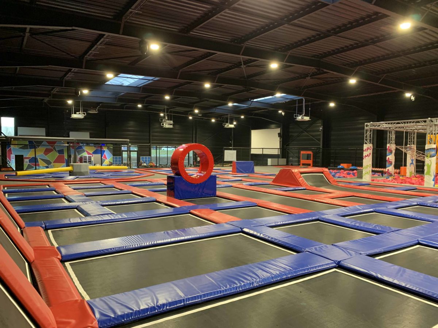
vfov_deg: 53.1
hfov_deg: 67.3
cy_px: 164
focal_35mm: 26
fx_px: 329
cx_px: 219
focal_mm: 4.25
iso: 200
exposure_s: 1/50
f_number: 1.8
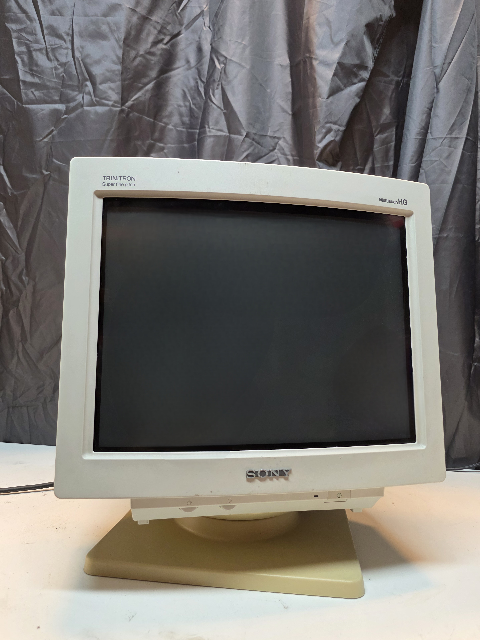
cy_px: 317
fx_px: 444
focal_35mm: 24
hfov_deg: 56.8
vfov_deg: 71.6
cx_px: 241
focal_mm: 6.3
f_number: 1.7
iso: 320
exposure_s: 1/120
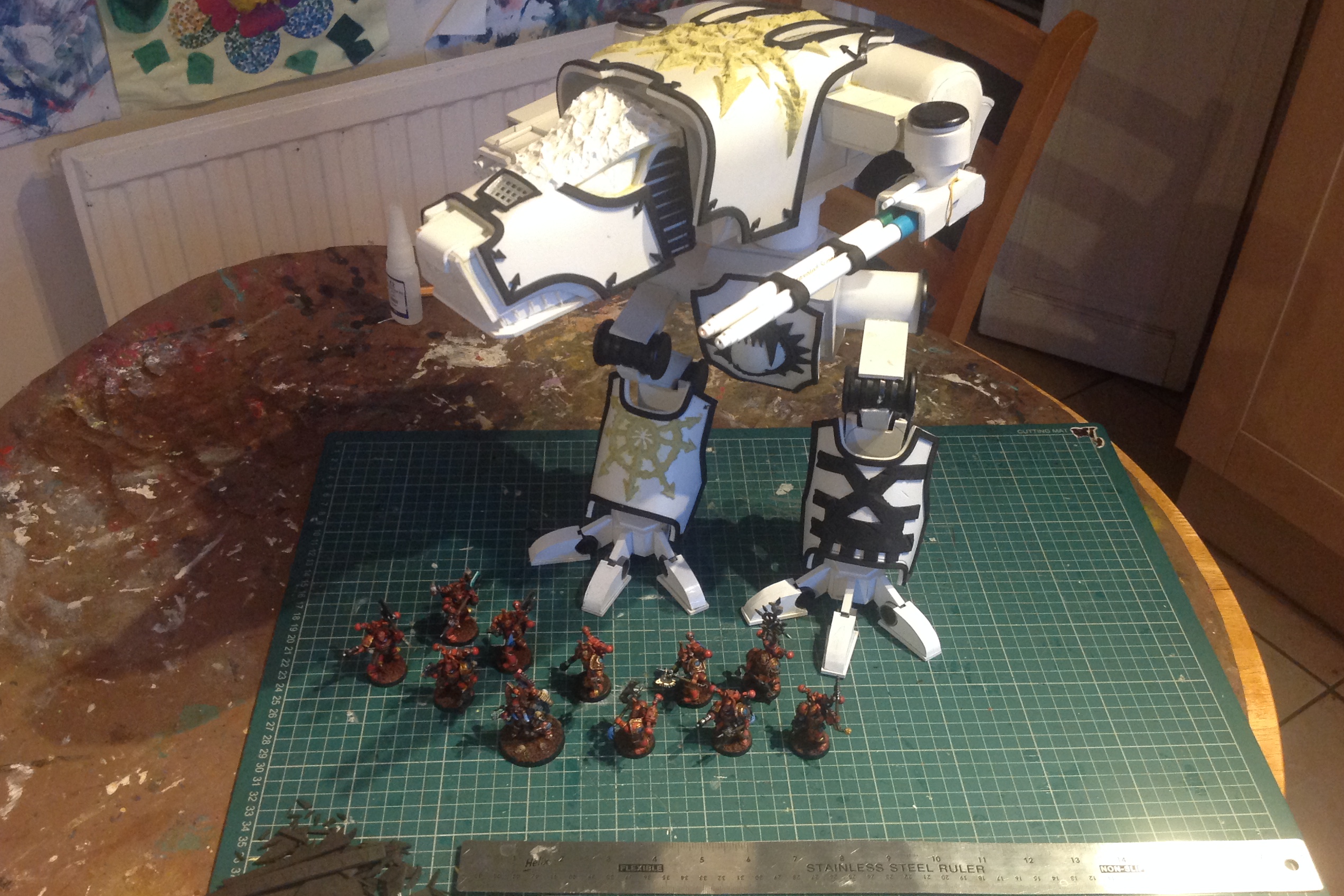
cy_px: 461
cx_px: 676
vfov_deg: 35.9
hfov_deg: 51.9
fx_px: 1381
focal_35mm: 37
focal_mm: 4.28
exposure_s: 1/17
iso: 200
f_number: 2.4
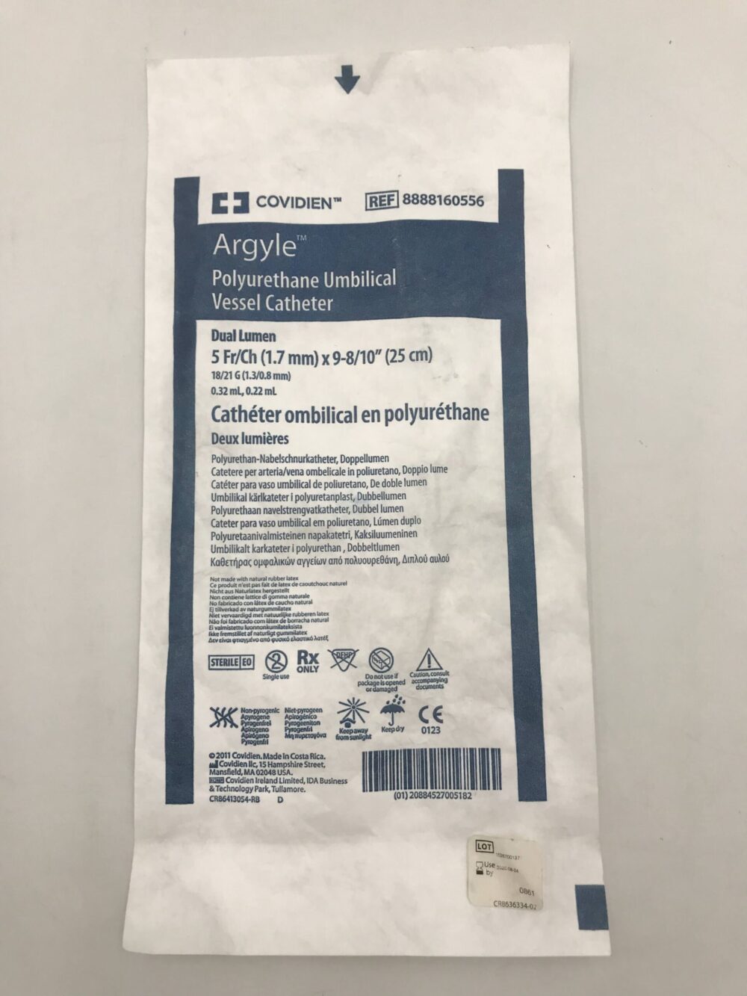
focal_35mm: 28
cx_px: 374
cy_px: 498
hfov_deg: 49.8
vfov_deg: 63.4
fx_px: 806
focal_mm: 3.99
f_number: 1.8
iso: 32
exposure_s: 1/60
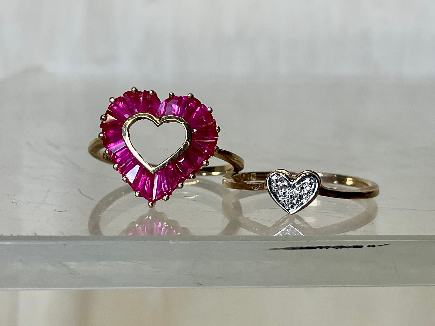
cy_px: 163
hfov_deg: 61.7
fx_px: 364
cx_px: 218
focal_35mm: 29
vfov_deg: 48.2
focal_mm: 3
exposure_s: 1/210
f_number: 1.8
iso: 16
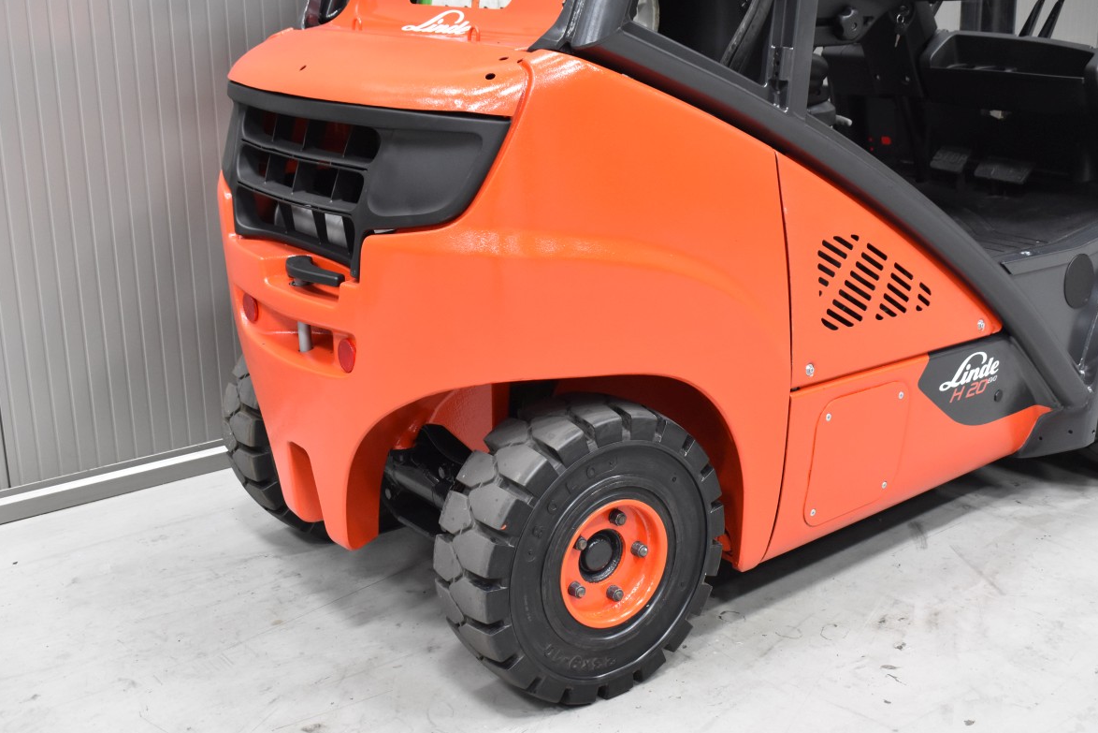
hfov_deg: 42.7
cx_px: 542
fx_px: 1403
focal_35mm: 46
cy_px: 365
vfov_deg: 29.3
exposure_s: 1/20
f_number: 5.6
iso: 1600
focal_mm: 30
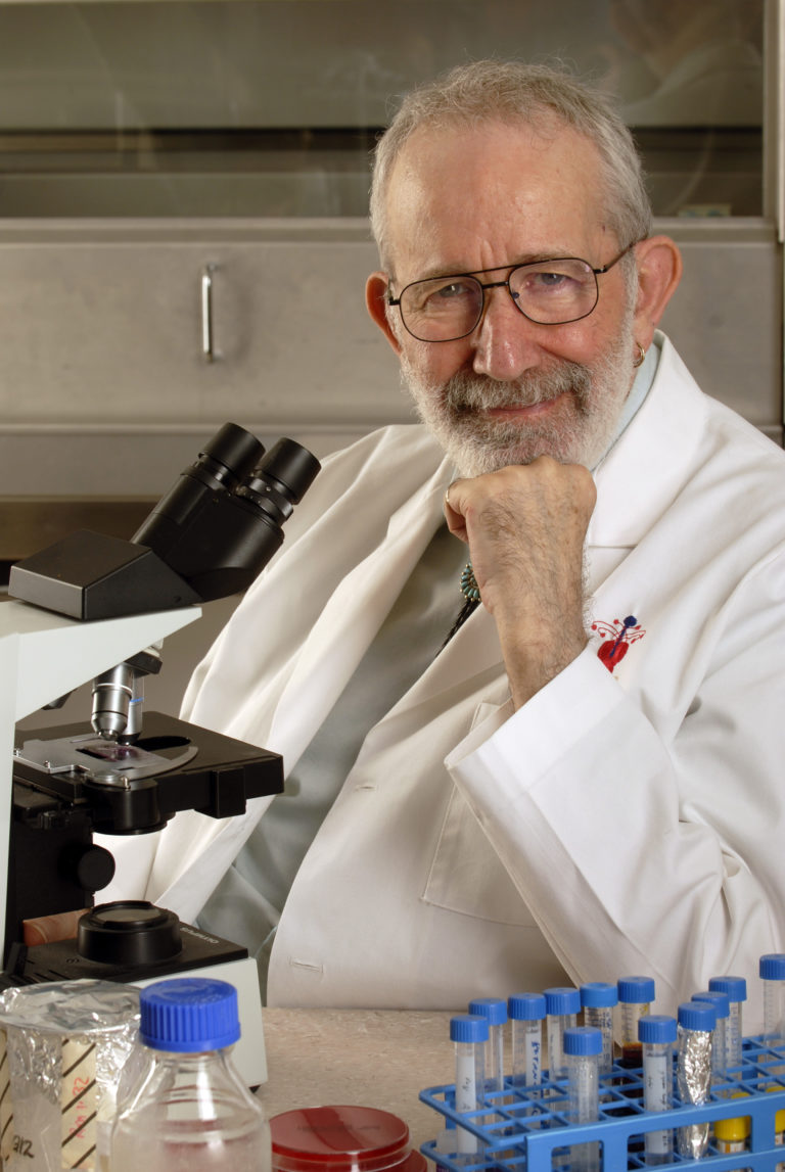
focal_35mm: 120
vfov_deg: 17.0
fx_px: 3913
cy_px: 586
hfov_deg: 11.5
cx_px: 392
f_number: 9
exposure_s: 1/125
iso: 100
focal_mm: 80
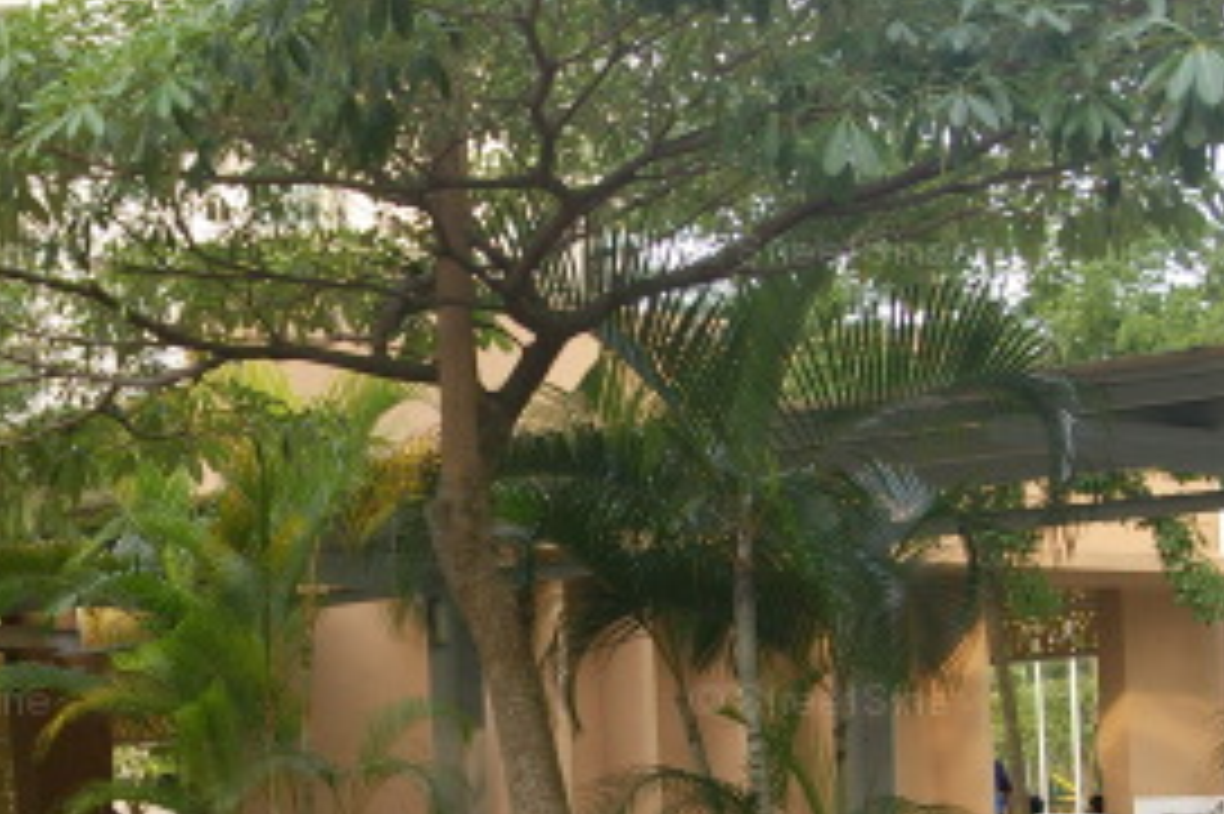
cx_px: 126
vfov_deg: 13.6
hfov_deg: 20.0
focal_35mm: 100
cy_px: 600
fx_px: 3398
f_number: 6.7
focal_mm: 33
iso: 400
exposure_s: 1/180
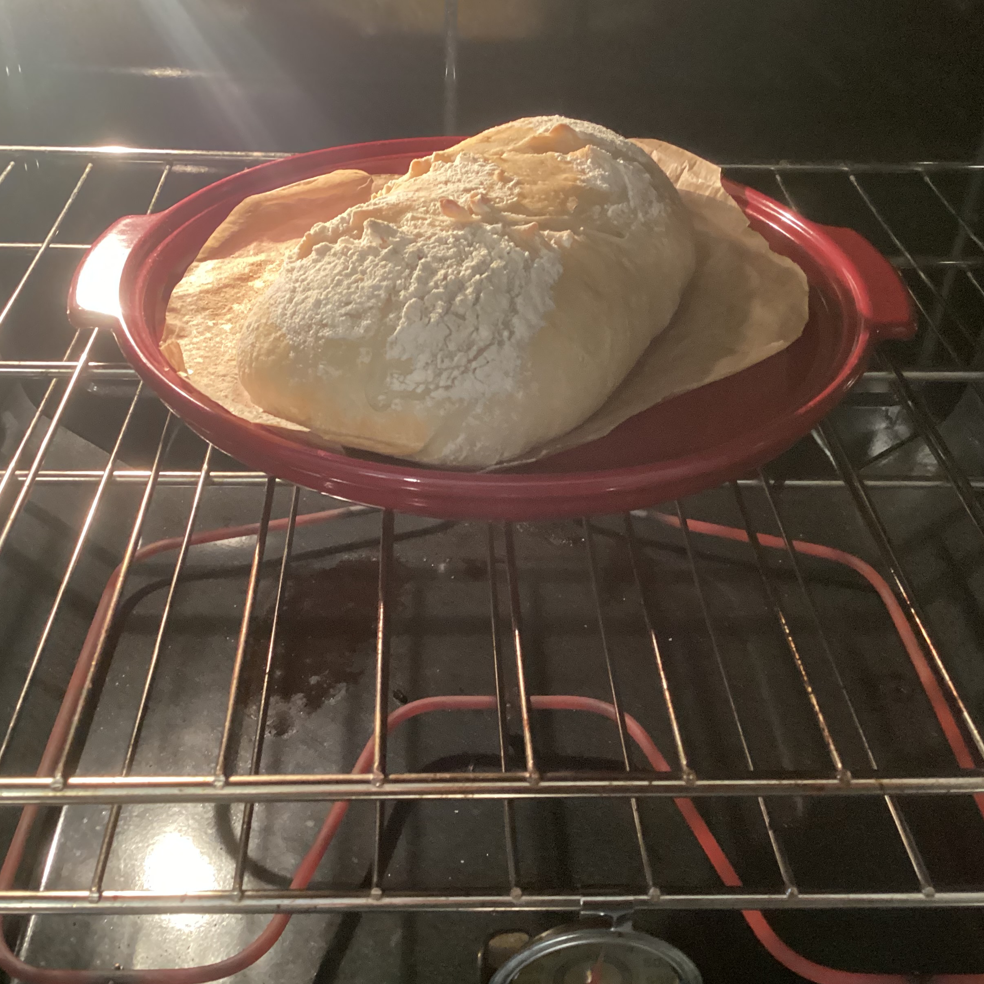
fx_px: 1190
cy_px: 494
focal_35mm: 37
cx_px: 469
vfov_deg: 44.9
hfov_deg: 44.9
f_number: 2.4
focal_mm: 3.3
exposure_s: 1/30
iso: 500
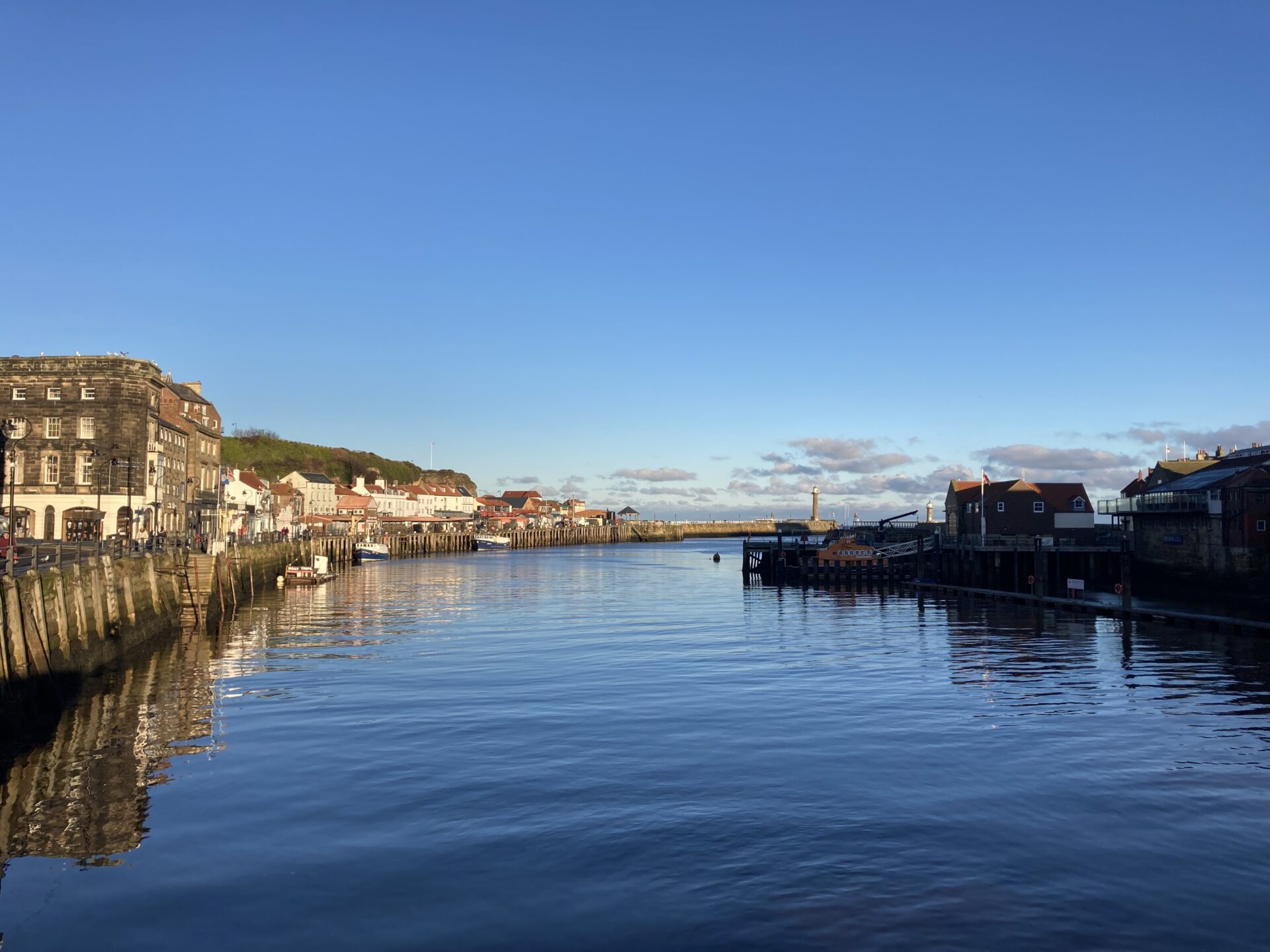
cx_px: 635
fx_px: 1027
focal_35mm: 28
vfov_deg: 49.7
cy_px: 476
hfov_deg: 63.4
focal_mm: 3.99
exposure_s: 1/1473
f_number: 1.8
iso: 20
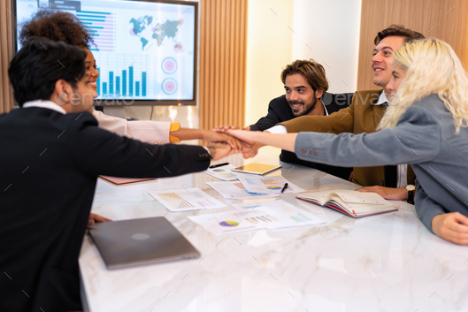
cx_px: 225
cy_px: 140
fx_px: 507
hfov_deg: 49.5
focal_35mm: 39
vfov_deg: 34.2
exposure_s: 1/200
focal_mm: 35
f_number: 1.4
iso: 100
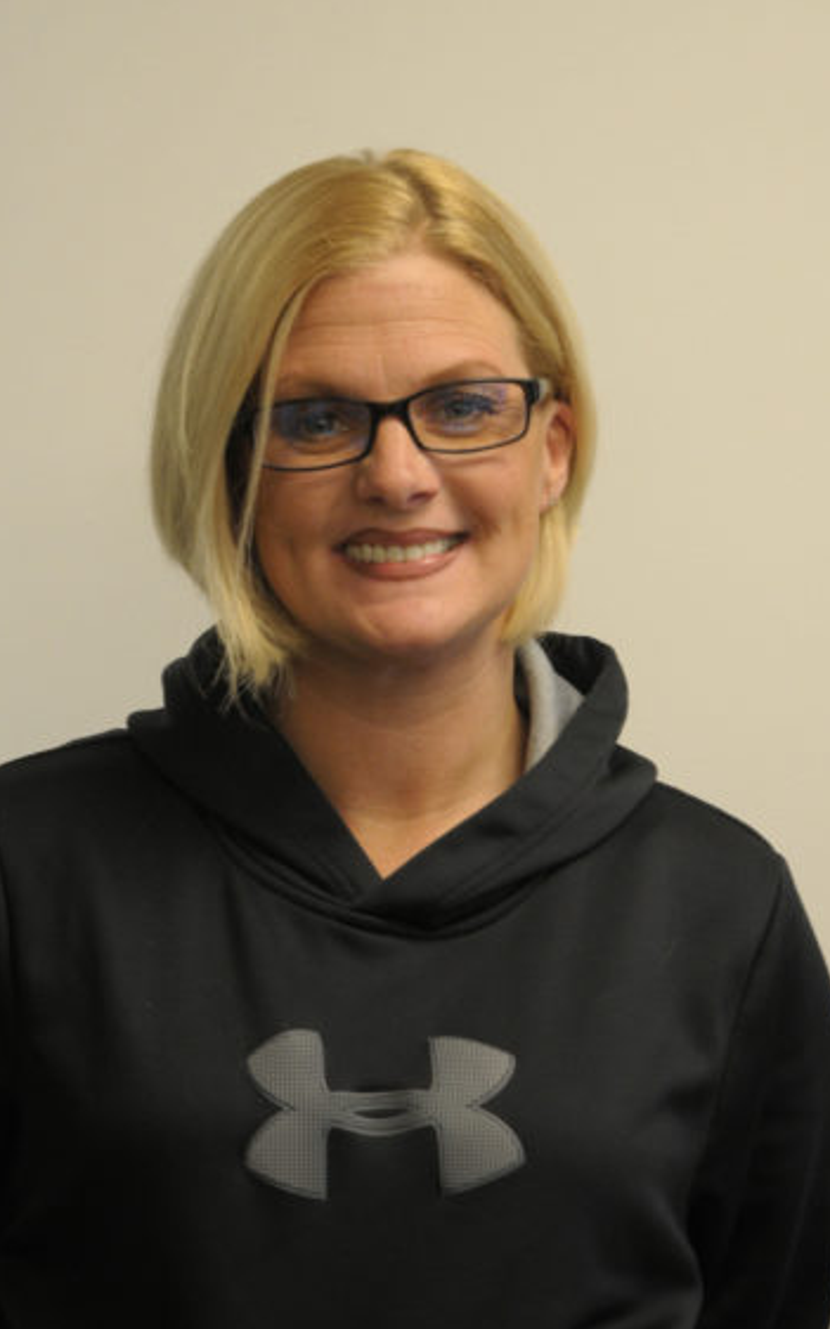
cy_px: 620
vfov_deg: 15.3
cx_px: 348
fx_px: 4961
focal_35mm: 137
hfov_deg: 9.6
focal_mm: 70
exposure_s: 1/40
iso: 640
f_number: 4.5
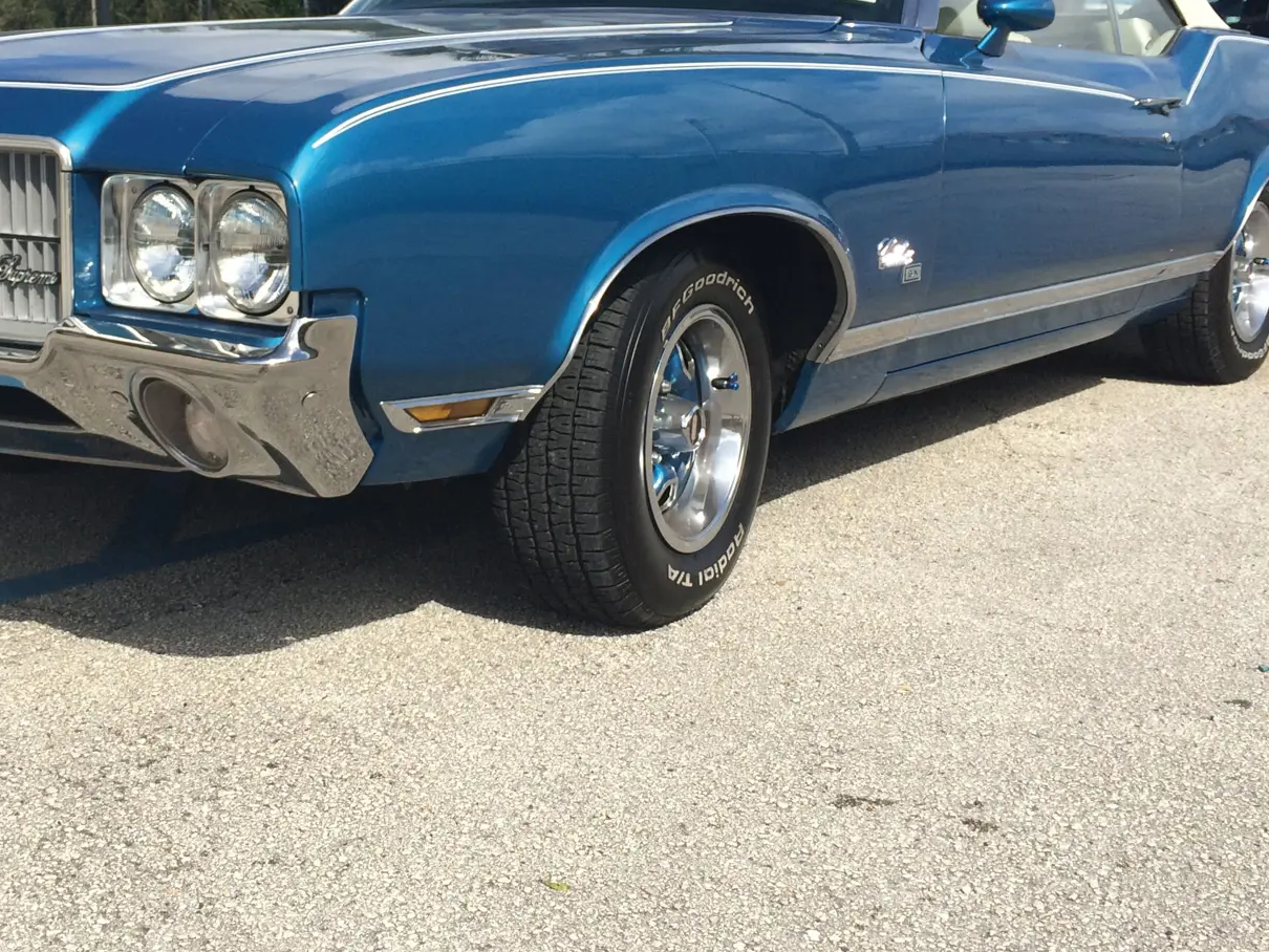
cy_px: 283
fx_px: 1687
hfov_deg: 40.9
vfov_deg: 31.2
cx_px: 456
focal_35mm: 46
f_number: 2.2
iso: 32
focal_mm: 4.15
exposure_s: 1/2283
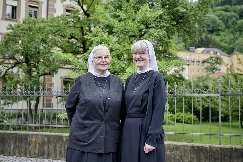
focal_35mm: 44
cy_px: 81
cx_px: 122
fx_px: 297
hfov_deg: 44.5
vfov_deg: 30.5
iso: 100
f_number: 4
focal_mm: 44
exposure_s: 1/100
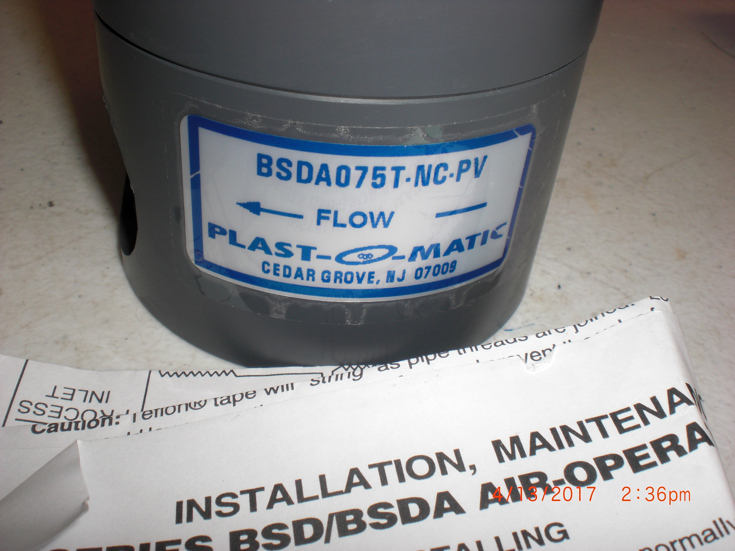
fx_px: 807
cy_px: 276
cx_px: 368
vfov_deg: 37.7
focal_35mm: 38
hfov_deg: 49.0
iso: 64
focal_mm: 6.3
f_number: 5.6
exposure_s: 1/60
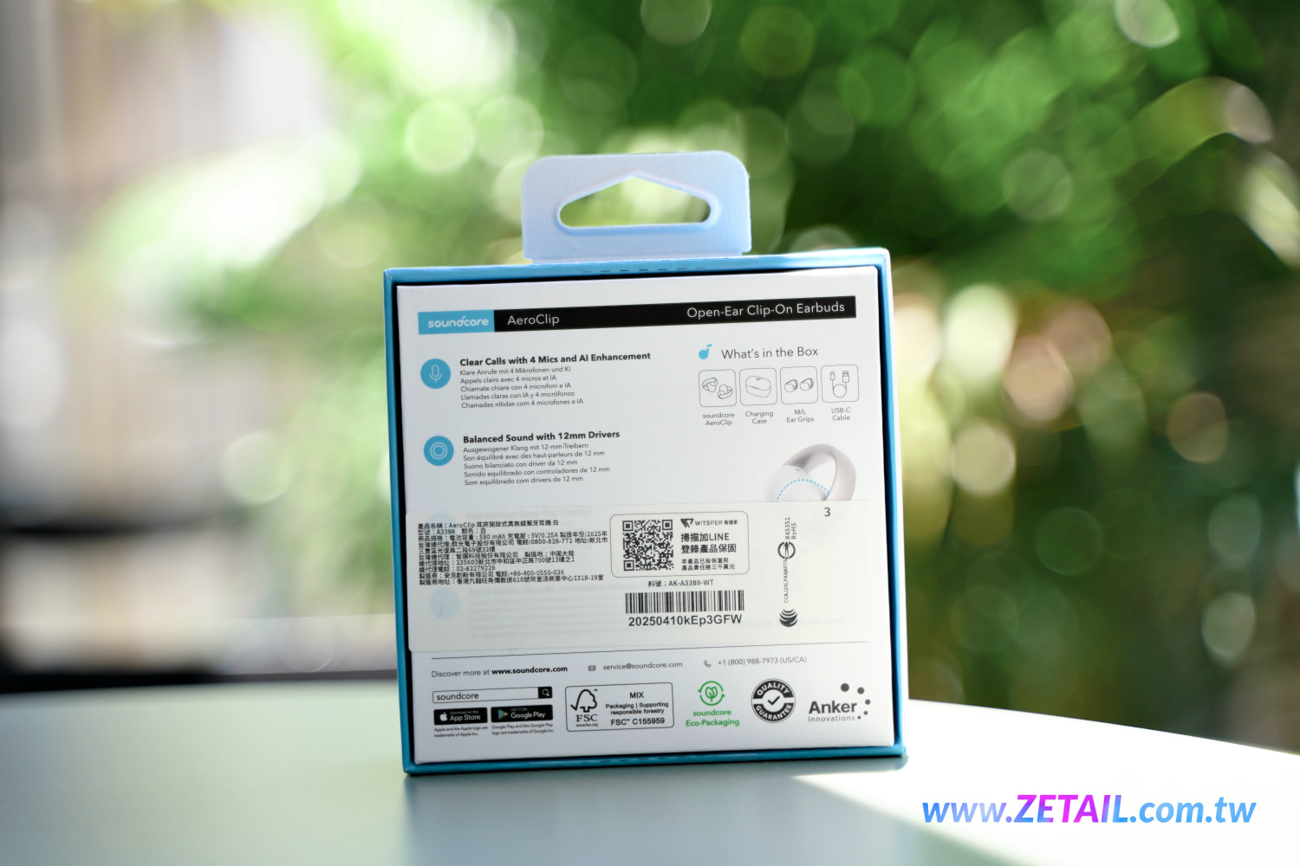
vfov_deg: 18.2
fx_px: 2708
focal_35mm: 75
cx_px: 650
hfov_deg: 27.0
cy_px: 433
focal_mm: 75
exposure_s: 1/250
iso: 100
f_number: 2.8
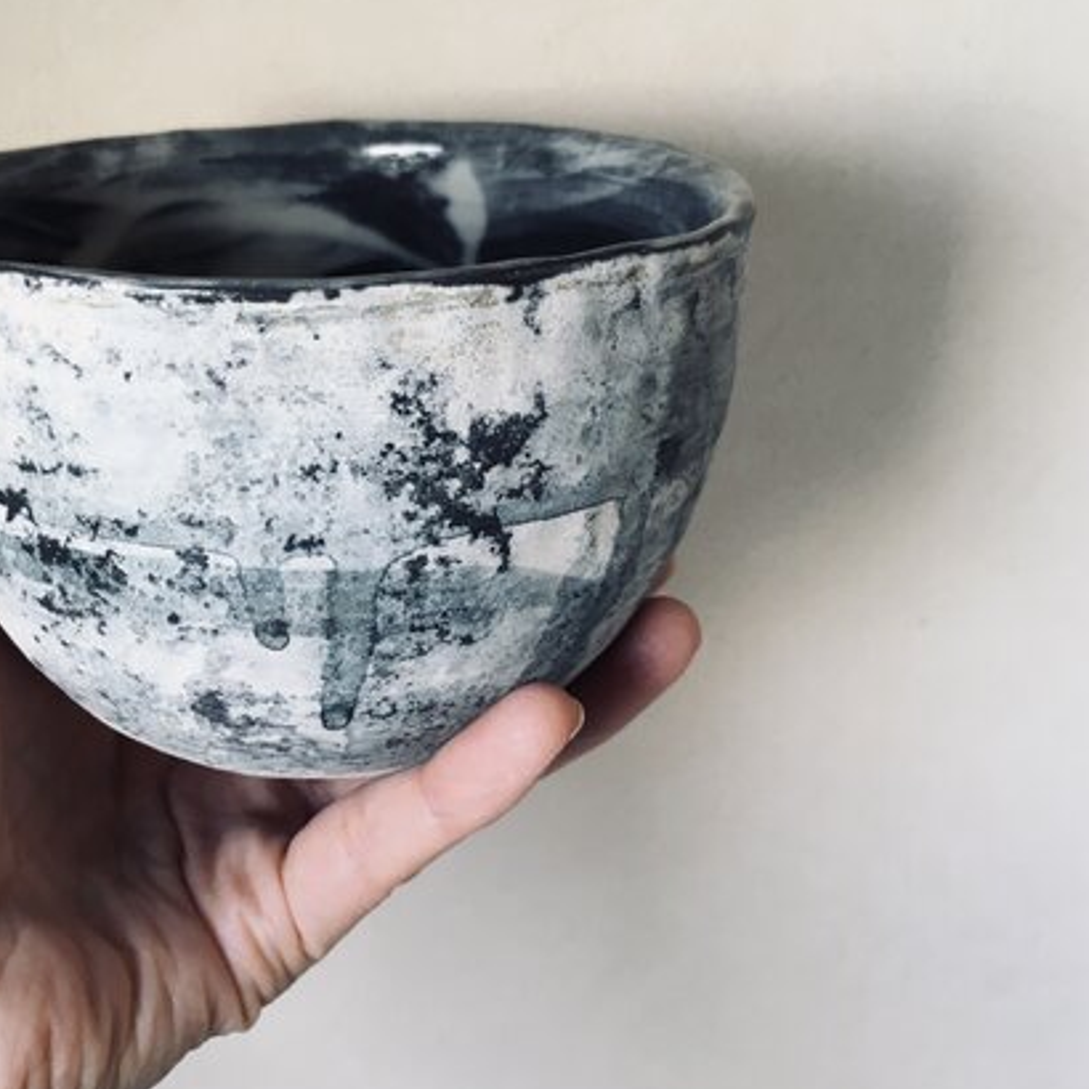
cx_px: 284
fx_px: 1424
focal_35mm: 40
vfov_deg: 41.8
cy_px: 491
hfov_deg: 40.8
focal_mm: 4.15
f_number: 2.2
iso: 50
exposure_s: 1/30
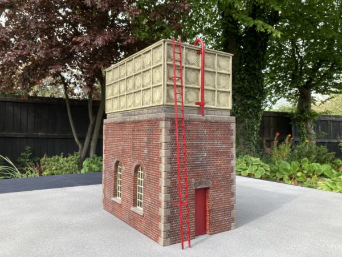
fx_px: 277
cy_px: 128
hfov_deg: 63.4
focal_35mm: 28
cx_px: 171
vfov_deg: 49.7
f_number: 1.8
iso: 20
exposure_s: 1/390
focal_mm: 3.99
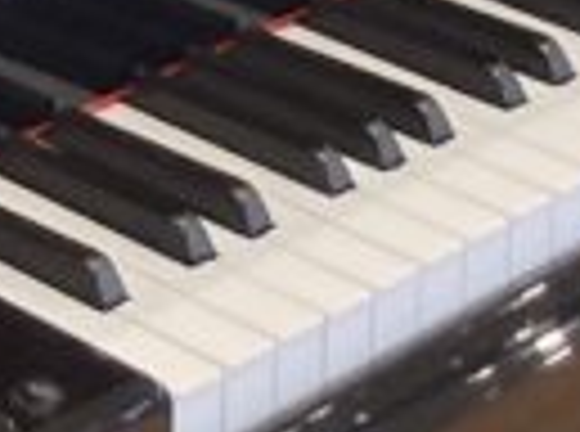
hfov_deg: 8.8
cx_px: -72
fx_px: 3726
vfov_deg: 6.1
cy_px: -860
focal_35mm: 223
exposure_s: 1/60
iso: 125
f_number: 1.8
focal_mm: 3.99
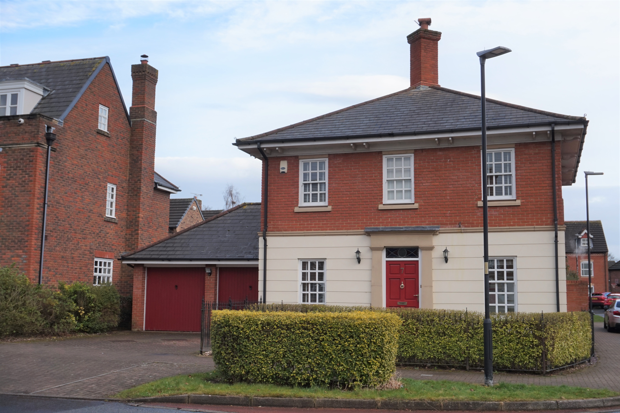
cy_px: 206
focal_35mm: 42
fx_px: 723
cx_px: 310
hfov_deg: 46.4
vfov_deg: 31.9
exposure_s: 1/100
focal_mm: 28
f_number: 8
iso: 100
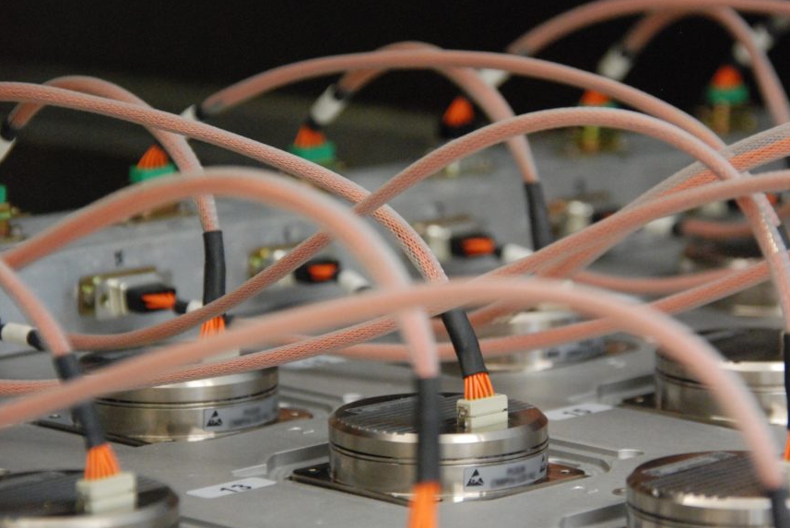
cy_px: 268
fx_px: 4568
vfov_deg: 6.6
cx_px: 454
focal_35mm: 208
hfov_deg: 9.9
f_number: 6
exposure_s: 1/15
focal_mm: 116
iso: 1600
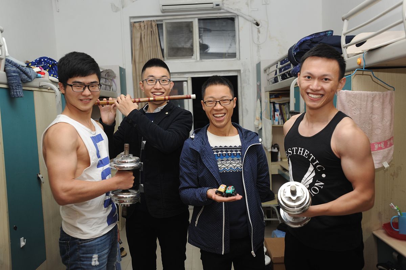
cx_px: 203
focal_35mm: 32
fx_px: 361
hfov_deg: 58.7
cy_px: 135
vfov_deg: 41.1
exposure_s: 1/100
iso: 250
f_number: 2.8
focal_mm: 32
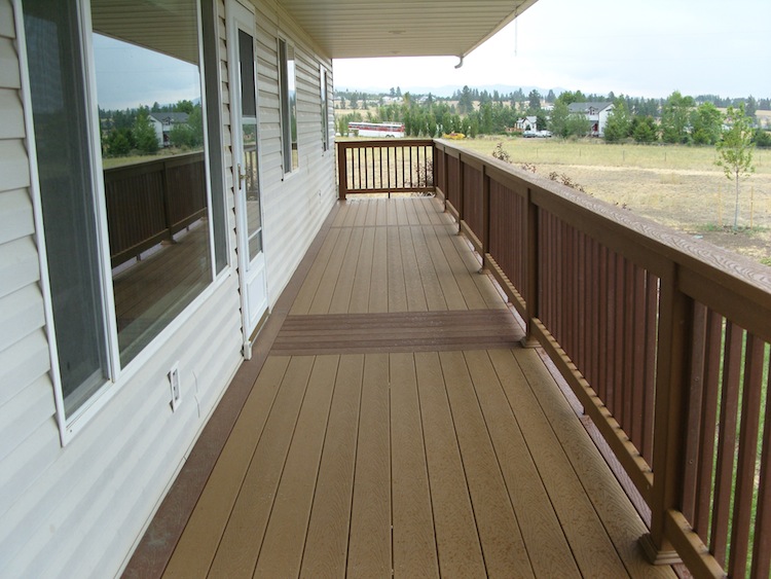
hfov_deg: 49.0
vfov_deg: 37.7
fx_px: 847
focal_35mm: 38
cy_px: 290
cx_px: 386
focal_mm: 7.8
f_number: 2.8
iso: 80
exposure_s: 1/250
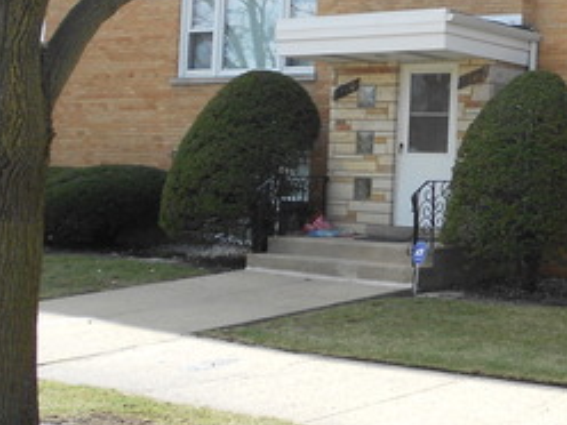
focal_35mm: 67
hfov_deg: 26.1
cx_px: 668
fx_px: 1097
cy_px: 78
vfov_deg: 21.6
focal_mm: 4.6
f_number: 3.2
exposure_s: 1/320
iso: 80
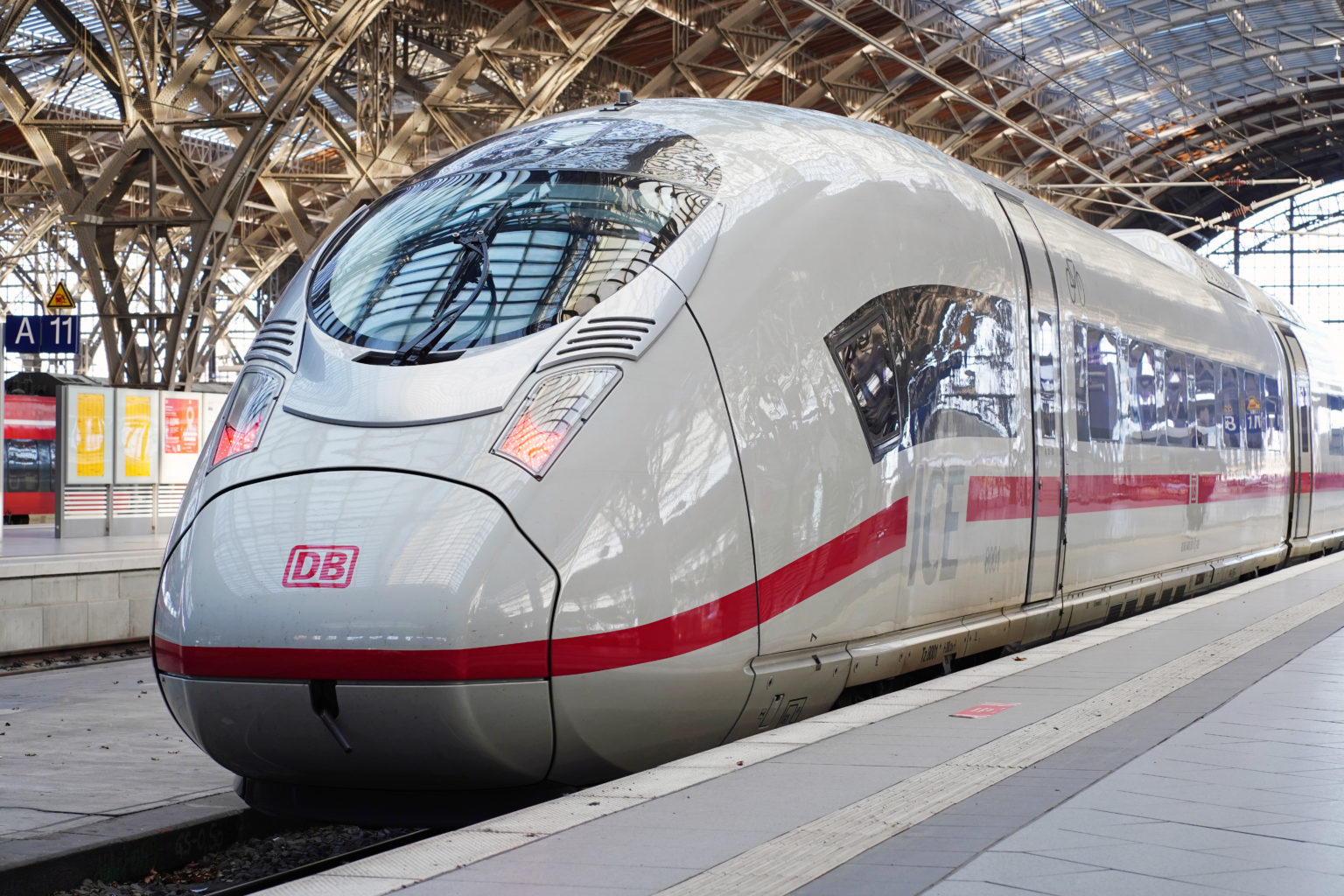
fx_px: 3173
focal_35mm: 85
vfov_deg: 16.1
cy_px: 448
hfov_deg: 23.9
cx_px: 672
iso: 400
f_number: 8
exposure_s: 1/40
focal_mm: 85
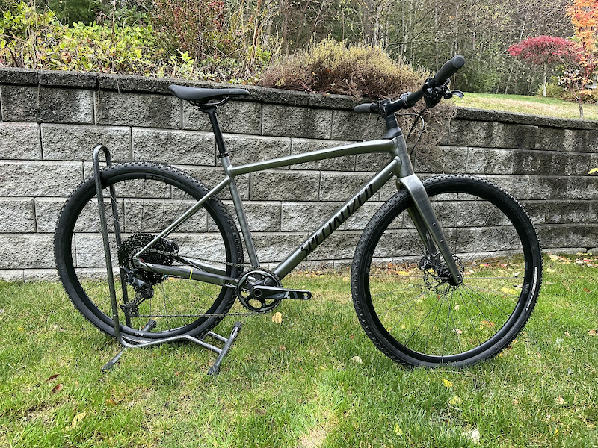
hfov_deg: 71.6
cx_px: 299
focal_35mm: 24
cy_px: 224
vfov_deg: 56.8
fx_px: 415
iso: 250
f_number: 1.78
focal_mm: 6.86
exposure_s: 1/60
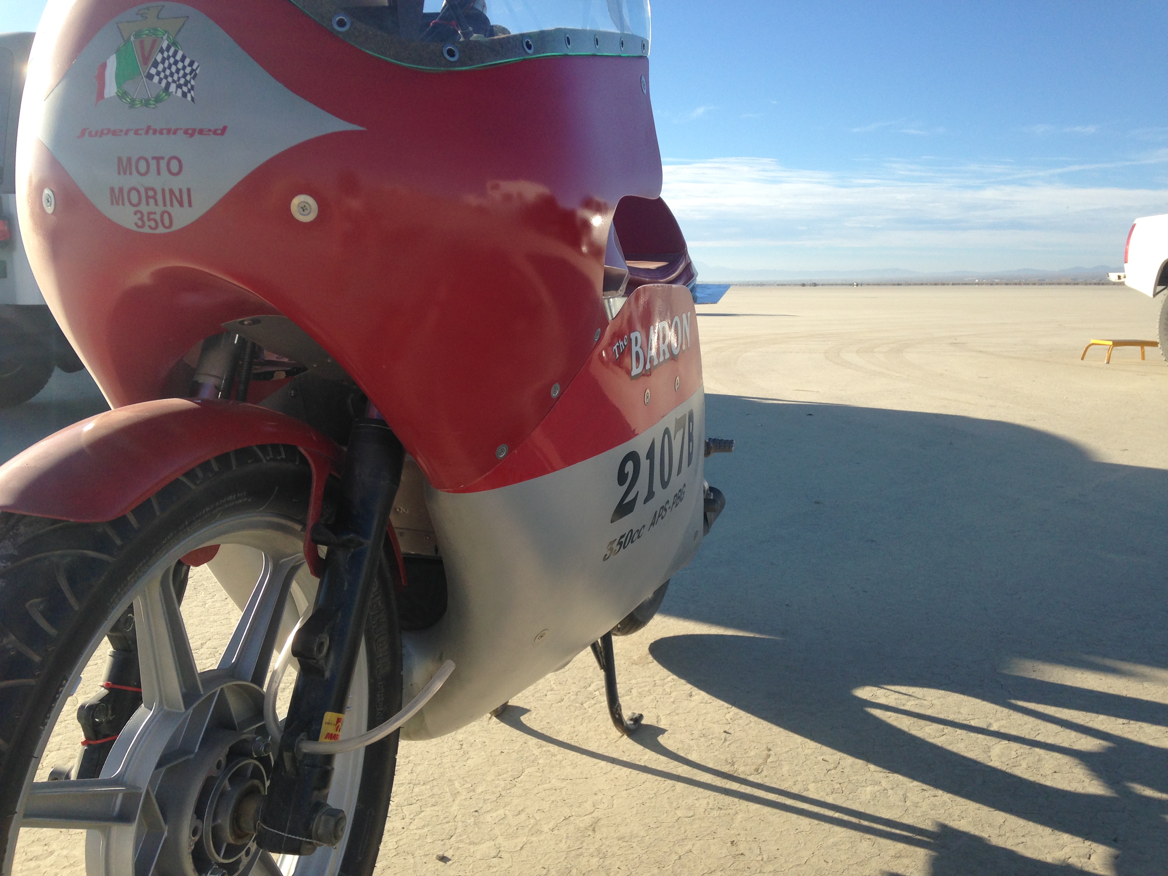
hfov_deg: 55.4
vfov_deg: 42.9
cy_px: 438
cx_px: 584
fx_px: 1113
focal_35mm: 33
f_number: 2.4
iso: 50
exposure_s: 1/1205
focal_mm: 4.12
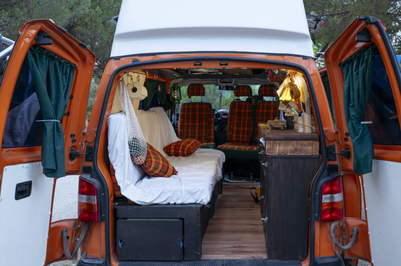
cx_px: 200
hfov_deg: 54.5
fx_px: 390
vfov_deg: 37.8
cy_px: 133
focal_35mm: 35
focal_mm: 35
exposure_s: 1/2.5
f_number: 16
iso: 250
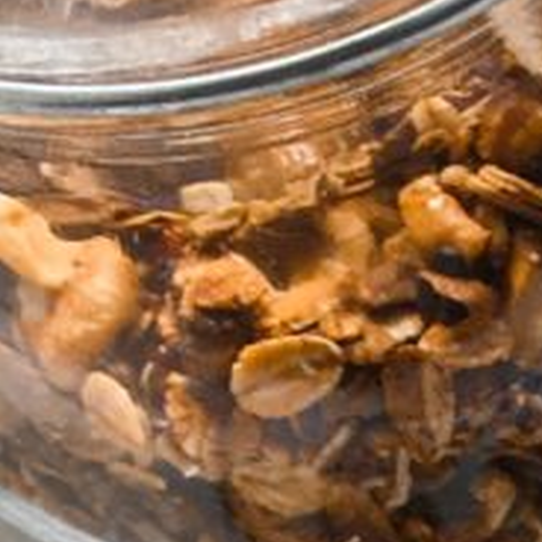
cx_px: 1552
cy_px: 1735
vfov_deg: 7.1
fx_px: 3791
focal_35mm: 214
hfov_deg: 7.3
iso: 25
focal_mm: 4.15
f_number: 2.2
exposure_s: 1/50
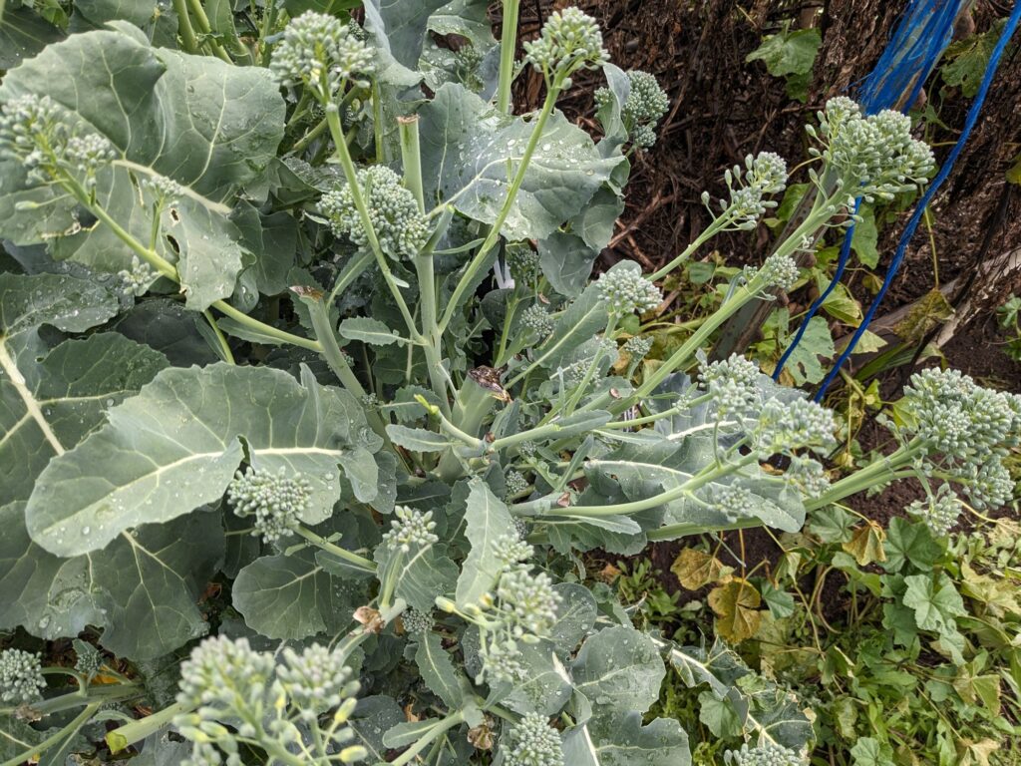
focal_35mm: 27
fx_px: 796
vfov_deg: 51.4
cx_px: 510
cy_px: 383
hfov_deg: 65.3
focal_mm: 4.38
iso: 47
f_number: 1.73
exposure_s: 1/367
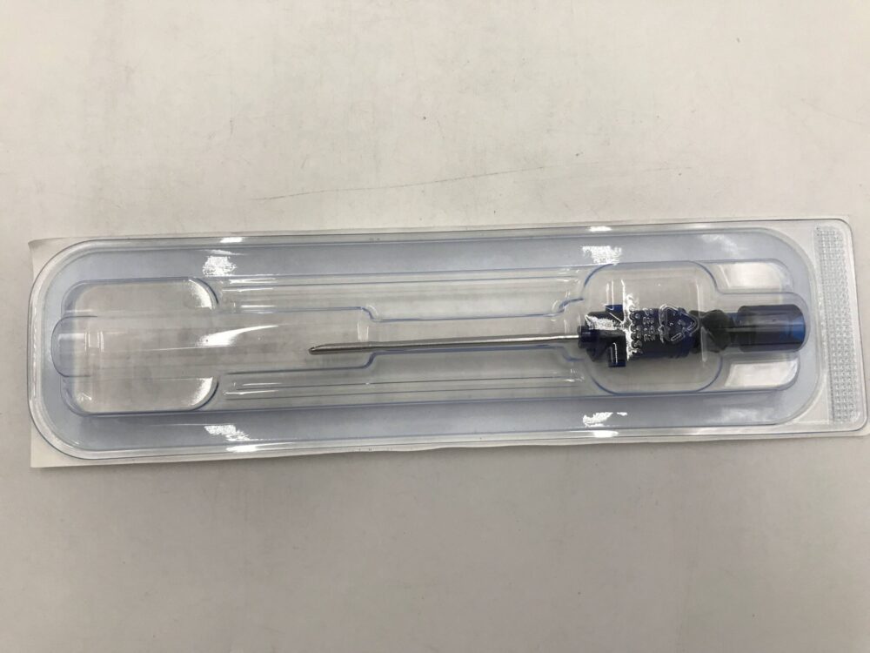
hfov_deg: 63.4
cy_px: 326
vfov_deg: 49.7
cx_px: 435
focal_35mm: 28
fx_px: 704
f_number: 1.8
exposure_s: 1/40
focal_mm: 3.99
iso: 25
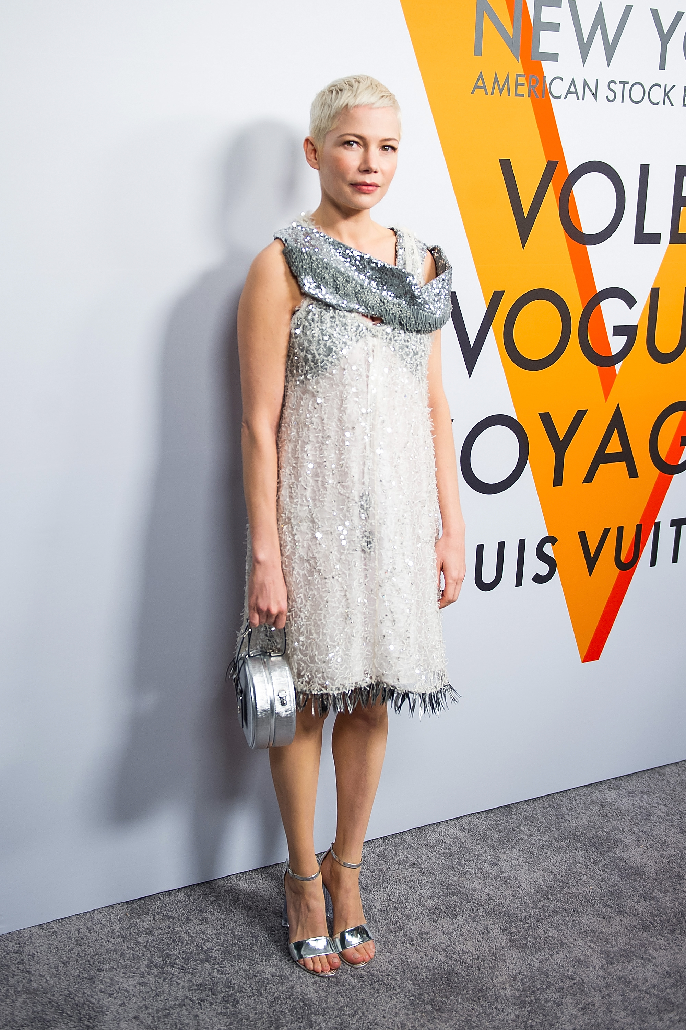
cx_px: 343
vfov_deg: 58.7
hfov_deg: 41.1
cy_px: 515
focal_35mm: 32
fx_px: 915
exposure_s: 1/250
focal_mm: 32
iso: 500
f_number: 2.8
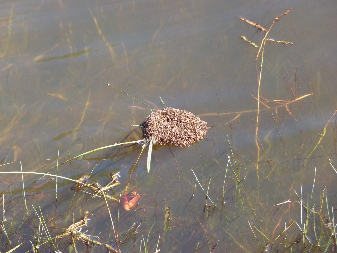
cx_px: 168
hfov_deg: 8.4
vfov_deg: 6.3
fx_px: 2298
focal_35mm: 236
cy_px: 126
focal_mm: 41.9
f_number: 3.7
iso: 160
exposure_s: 1/160
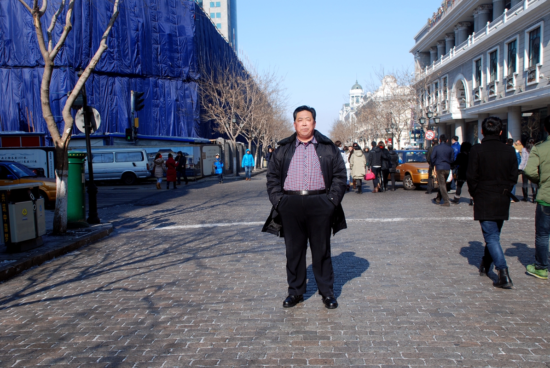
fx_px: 597
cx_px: 275
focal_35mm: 39
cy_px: 184
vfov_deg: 34.3
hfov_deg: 49.5
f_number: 6.3
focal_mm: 26
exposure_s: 1/160
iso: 100
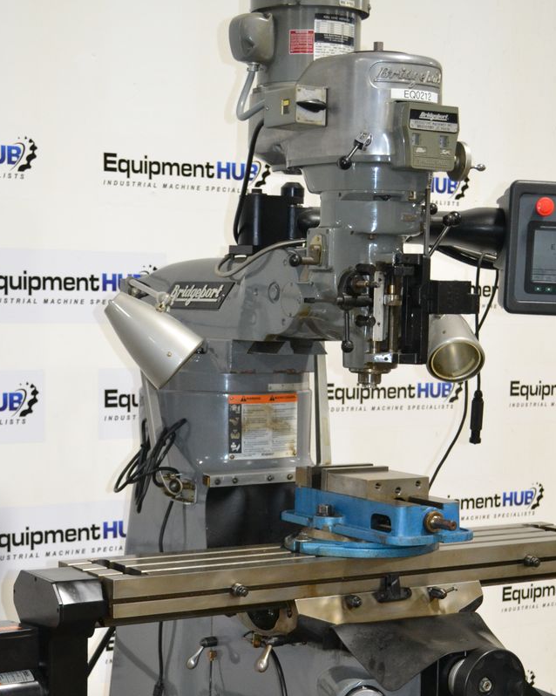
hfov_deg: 19.7
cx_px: 291
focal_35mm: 78
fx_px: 1605
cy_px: 518
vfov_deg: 24.2
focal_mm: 32
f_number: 4.8
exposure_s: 1/60
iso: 1250
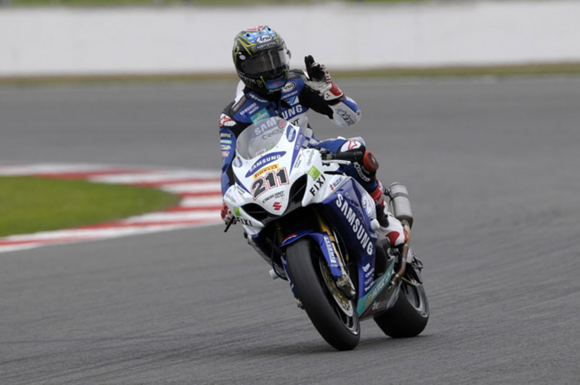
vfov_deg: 1.8
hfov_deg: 2.8
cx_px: 290
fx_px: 12068
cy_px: 192
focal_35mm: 750
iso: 400
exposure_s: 1/800
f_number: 6.3
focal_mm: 500
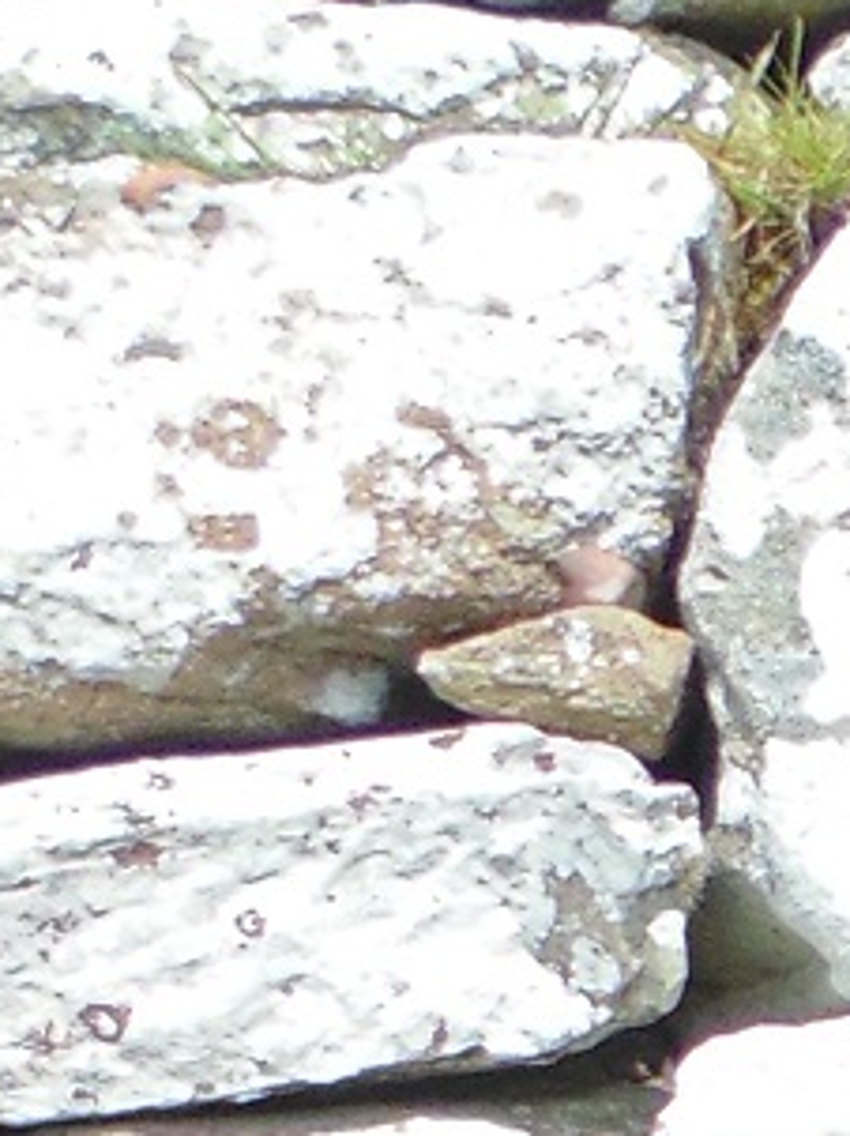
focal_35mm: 133
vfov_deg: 12.4
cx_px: 2358
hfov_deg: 9.3
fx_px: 4361
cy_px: 2517
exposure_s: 1/500
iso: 80
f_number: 3.1
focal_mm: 4
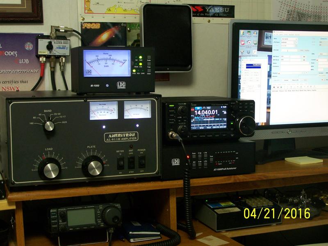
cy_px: 123
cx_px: 164
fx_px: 559
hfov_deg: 32.7
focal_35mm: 59
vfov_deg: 24.8
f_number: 3.1
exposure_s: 1/8
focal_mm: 9.8
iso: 160
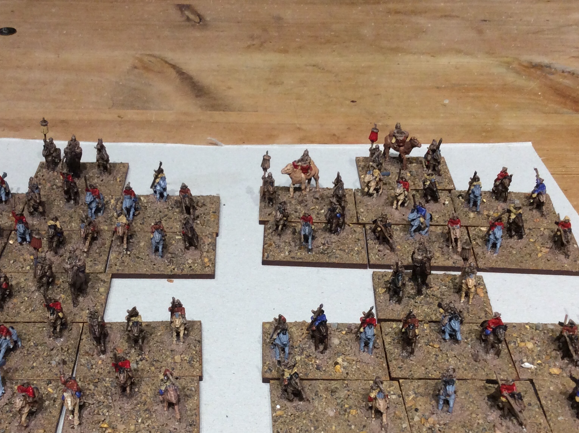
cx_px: 230
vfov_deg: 26.8
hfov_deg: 35.5
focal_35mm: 54
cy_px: 281
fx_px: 902
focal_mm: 3.3
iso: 64
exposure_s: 1/25
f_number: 2.4
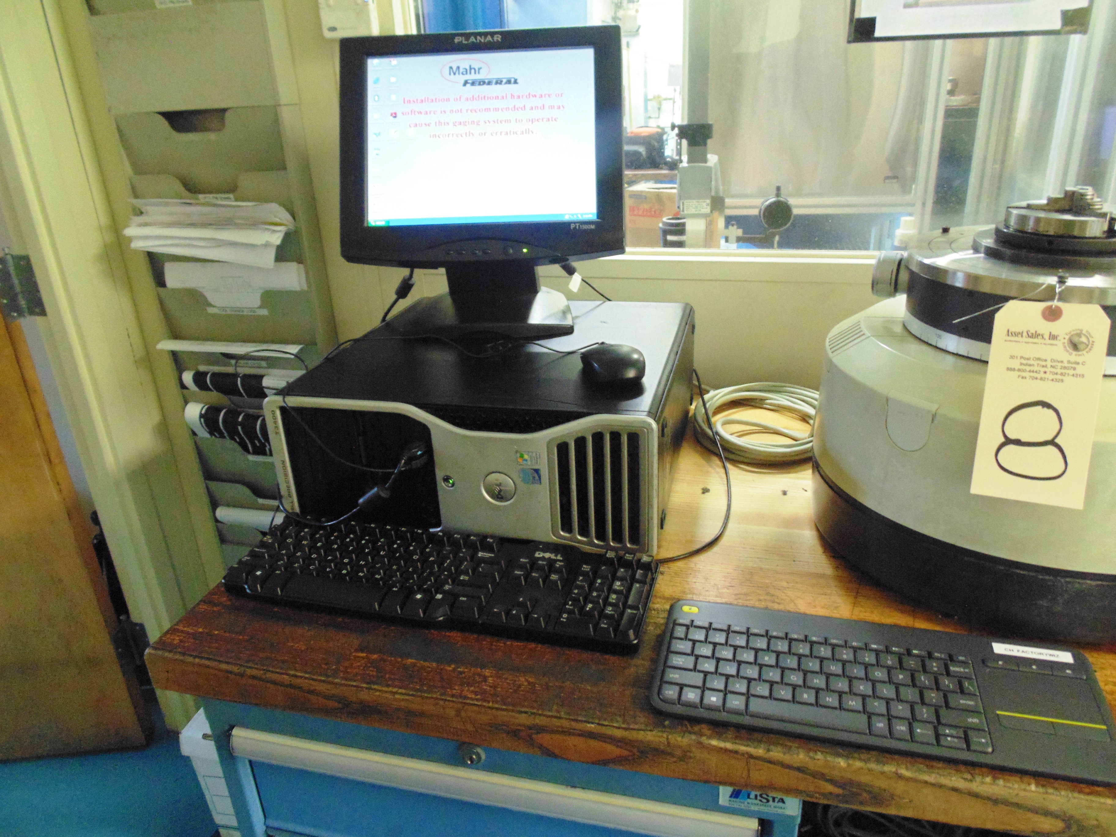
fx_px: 774
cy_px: 418
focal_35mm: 24
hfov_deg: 71.6
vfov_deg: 56.8
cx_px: 558
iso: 400
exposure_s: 1/6
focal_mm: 4.3
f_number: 3.1
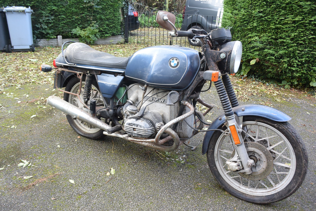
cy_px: 106
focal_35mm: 27
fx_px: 237
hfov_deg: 67.3
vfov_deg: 48.0
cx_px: 158
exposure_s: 1/125
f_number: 3.5
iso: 640
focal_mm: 10
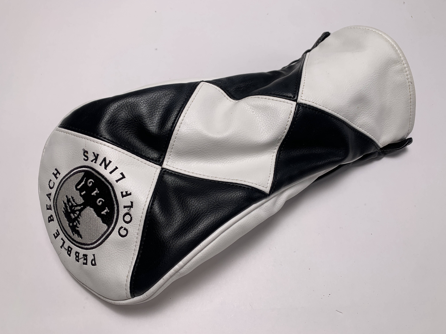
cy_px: 167
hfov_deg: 67.3
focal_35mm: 26
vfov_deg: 53.1
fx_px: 335
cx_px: 223
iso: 25
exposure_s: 1/374
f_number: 1.8
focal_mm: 4.25
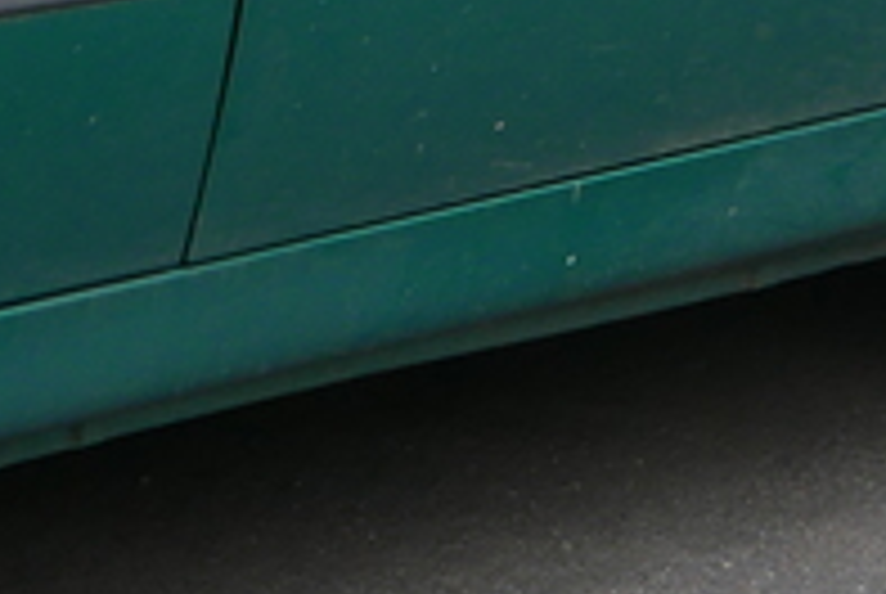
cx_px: -657
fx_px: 8232
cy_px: -428
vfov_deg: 4.1
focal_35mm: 334
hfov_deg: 6.1
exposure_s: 1/125
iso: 200
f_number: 5
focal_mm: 24.5
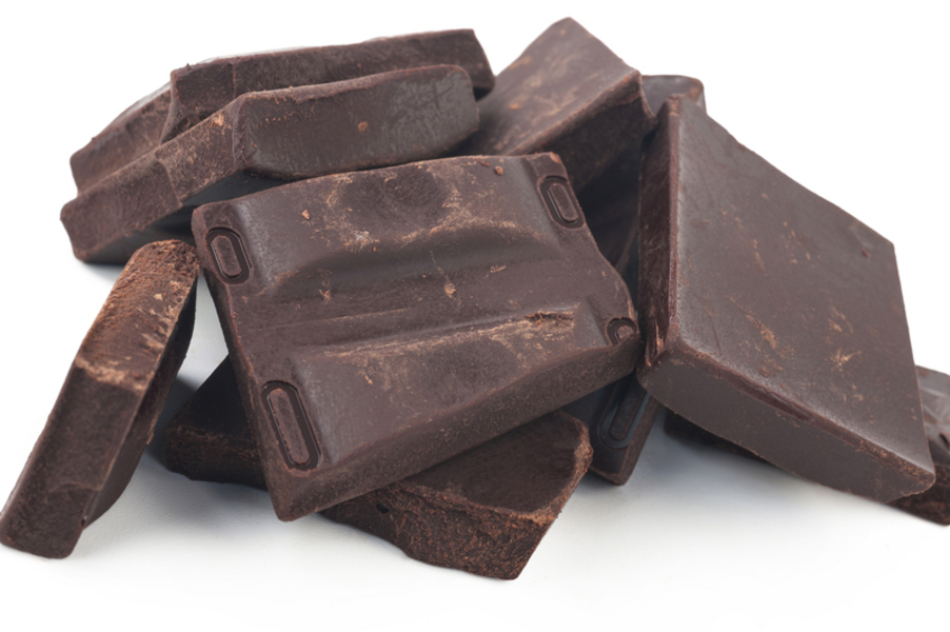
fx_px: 1582
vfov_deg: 22.6
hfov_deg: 33.4
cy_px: 316
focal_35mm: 60
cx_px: 475
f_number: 32
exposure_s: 1/160
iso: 100
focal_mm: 60
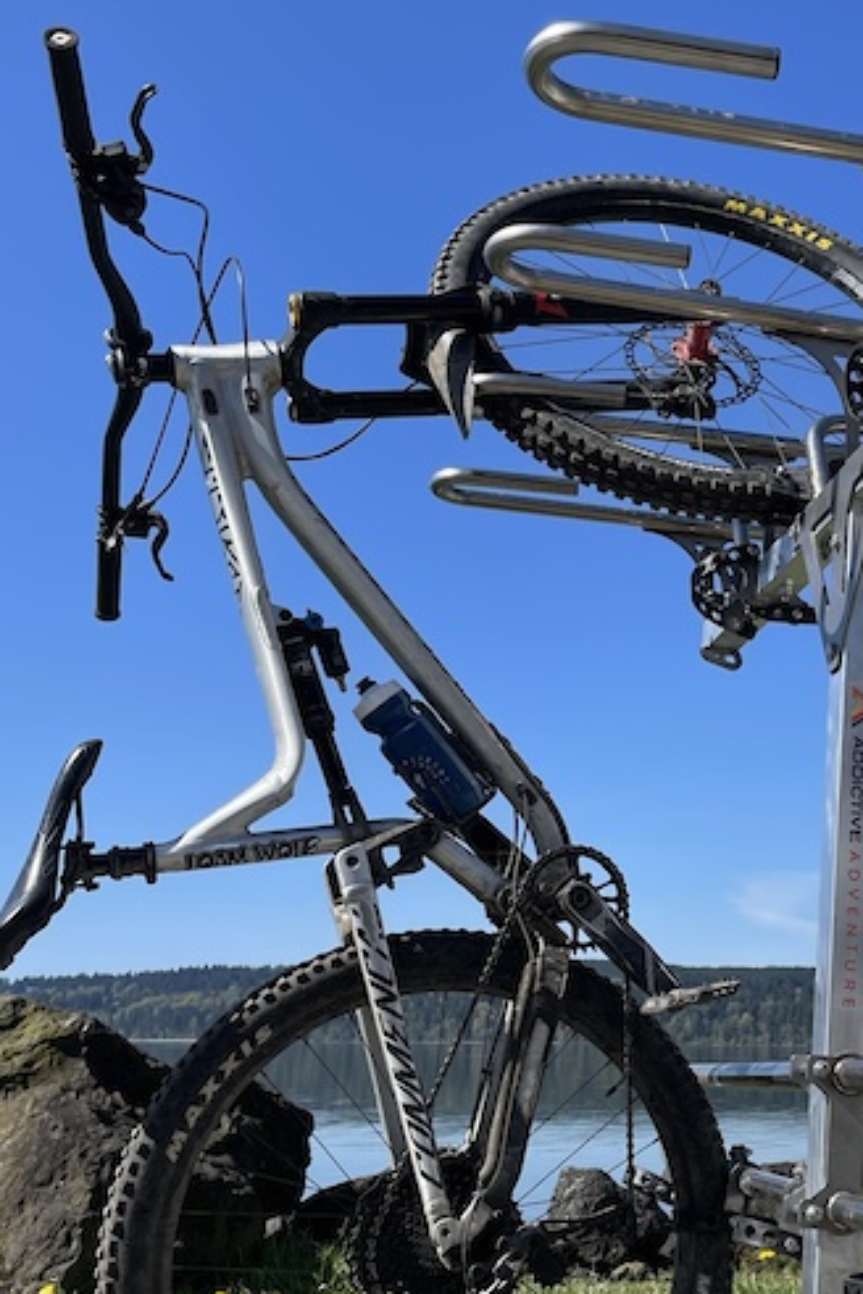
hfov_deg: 29.5
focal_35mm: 44
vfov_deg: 44.3
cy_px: 776
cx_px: 750
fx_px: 1582
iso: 32
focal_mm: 4.2
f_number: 1.6
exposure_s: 1/3731
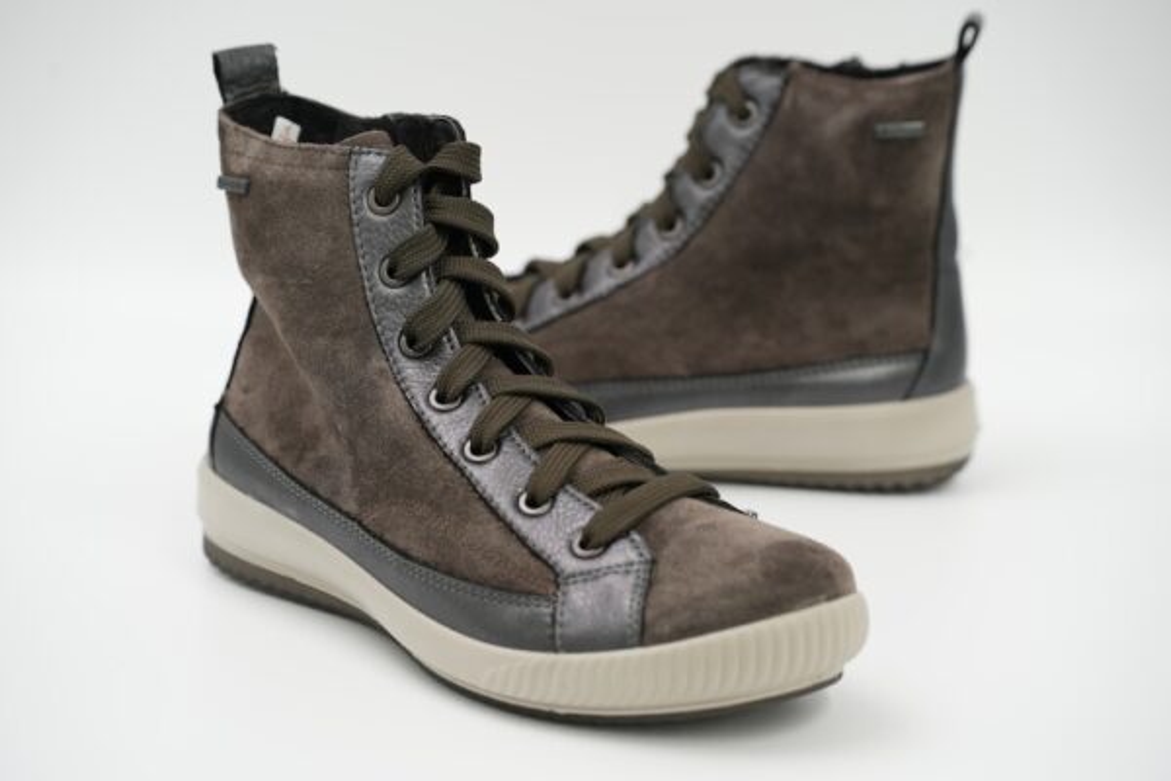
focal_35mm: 90
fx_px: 2927
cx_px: 586
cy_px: 390
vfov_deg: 15.2
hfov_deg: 22.6
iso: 1000
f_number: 5.6
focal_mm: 90
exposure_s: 1/100
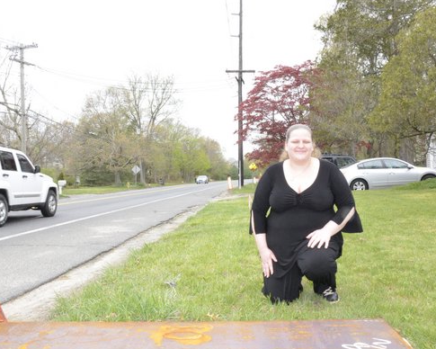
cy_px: 175
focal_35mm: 35
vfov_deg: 42.2
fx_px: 452
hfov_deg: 51.5
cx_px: 225
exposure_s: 1/250
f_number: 22
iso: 3200
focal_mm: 20
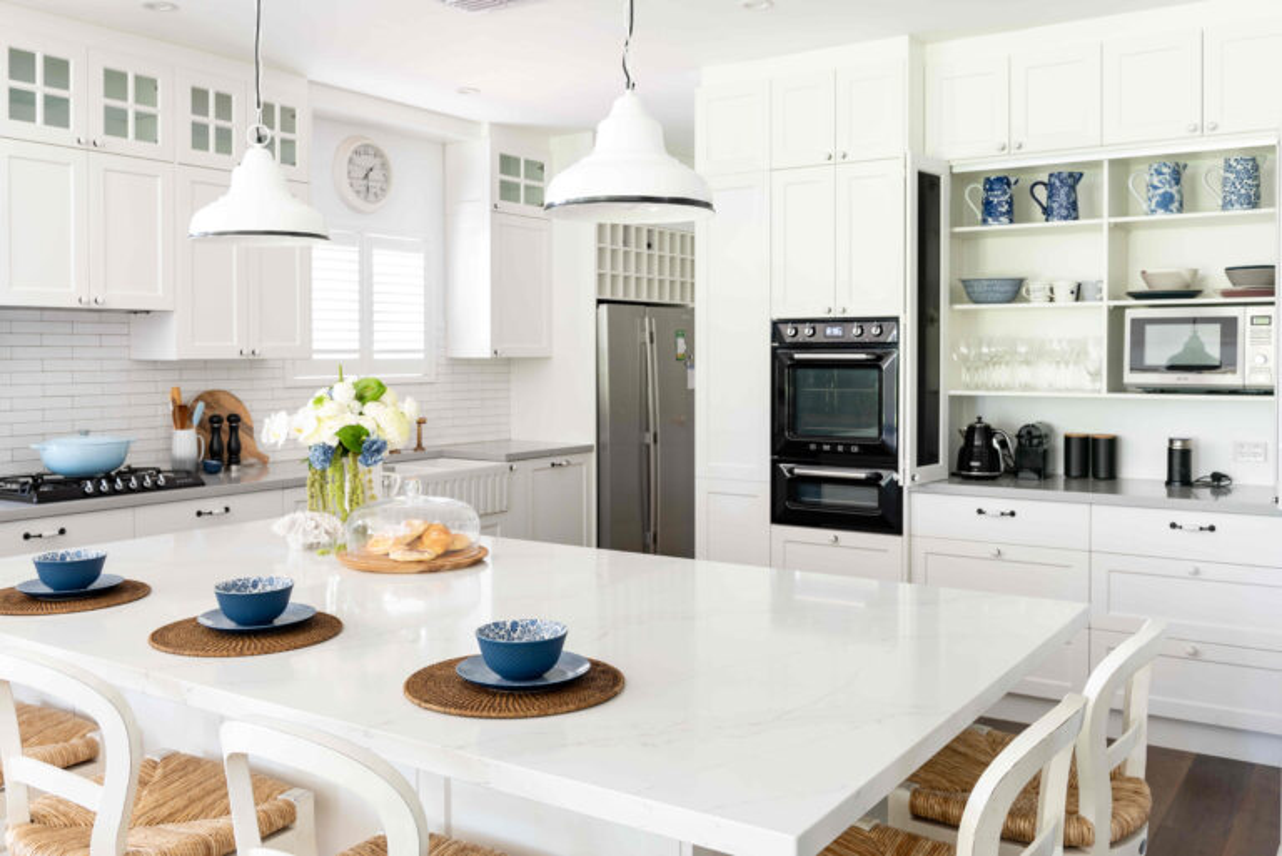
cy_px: 428
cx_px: 641
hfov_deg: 58.7
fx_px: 1140
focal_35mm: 32
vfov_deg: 41.2
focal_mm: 32
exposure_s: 1/2
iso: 200
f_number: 9
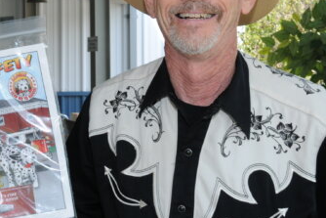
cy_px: 83
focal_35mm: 91
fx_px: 825
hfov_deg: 22.3
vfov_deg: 15.0
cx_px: 122
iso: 500
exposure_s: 1/100
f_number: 11
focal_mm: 29
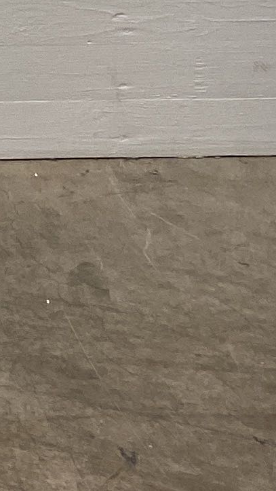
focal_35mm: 158
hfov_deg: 6.7
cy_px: -647
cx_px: -669
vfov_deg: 11.5
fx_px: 2054
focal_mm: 4.25
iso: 125
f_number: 1.8
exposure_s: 1/121
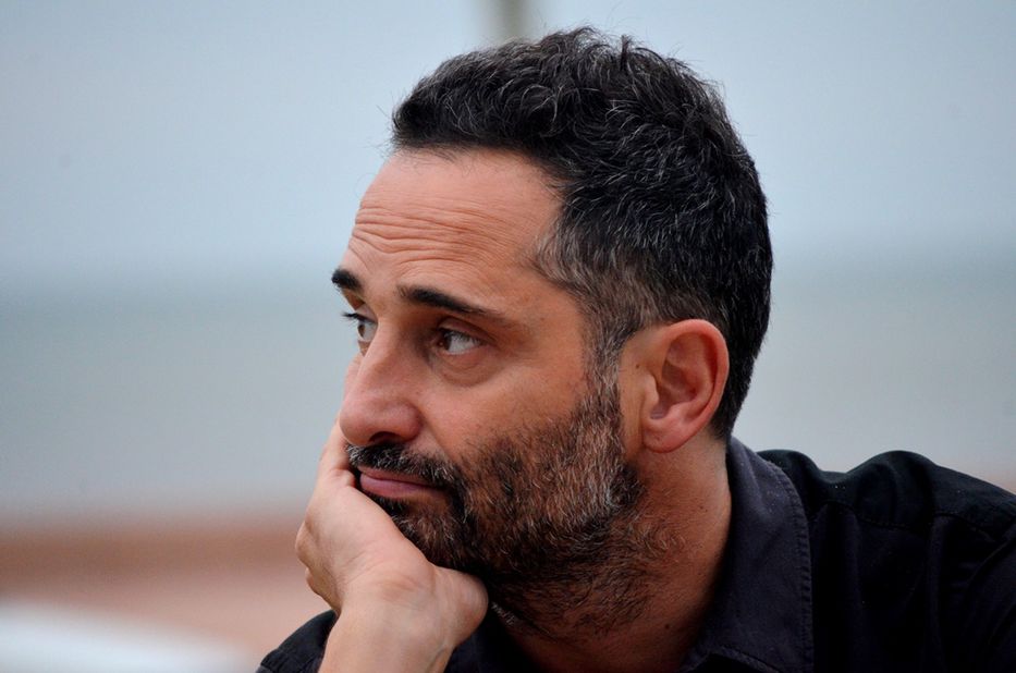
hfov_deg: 6.9
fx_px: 8449
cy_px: 336
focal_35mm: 300
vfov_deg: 4.6
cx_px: 508
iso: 2800
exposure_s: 1/500
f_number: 5.6
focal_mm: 200
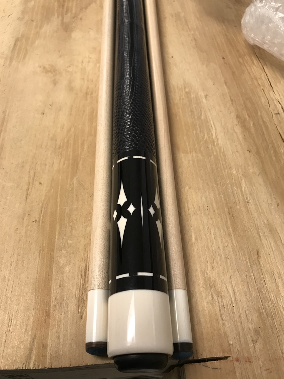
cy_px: 190
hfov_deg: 49.7
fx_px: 306
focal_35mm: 28
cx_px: 142
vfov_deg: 63.4
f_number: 1.8
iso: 25
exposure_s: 1/30
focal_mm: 3.99
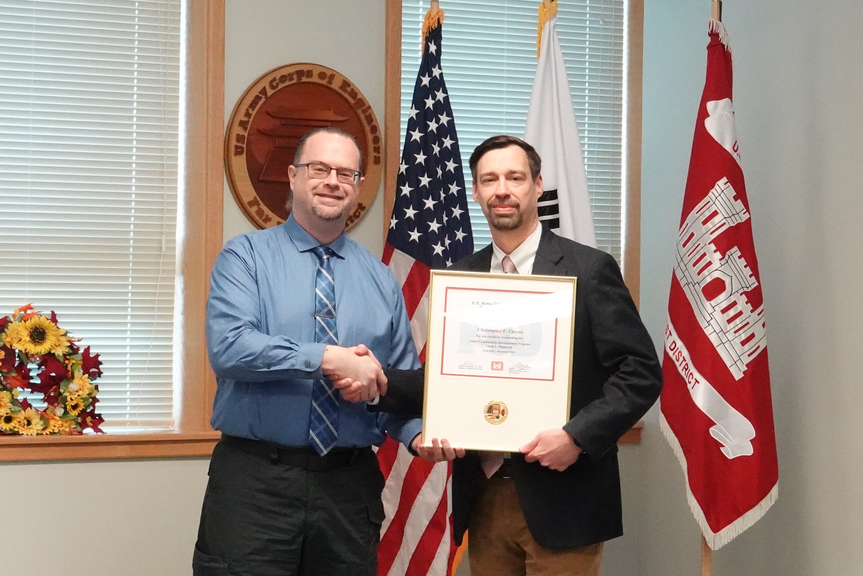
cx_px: 432
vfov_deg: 25.1
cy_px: 288
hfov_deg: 36.9
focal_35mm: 54
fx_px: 1294
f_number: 4.5
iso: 3200
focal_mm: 19.68
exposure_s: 1/125
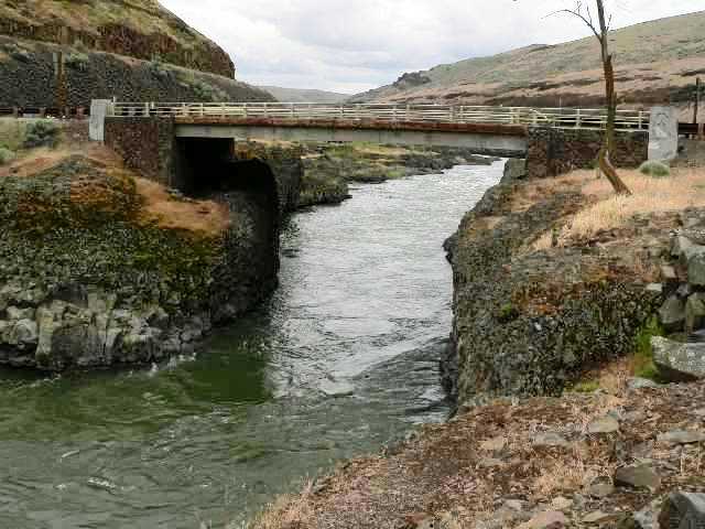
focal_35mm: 36
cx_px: 352
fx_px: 733
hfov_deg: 51.4
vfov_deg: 39.7
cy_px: 264
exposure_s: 1/500
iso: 80
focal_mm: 6
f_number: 4.6
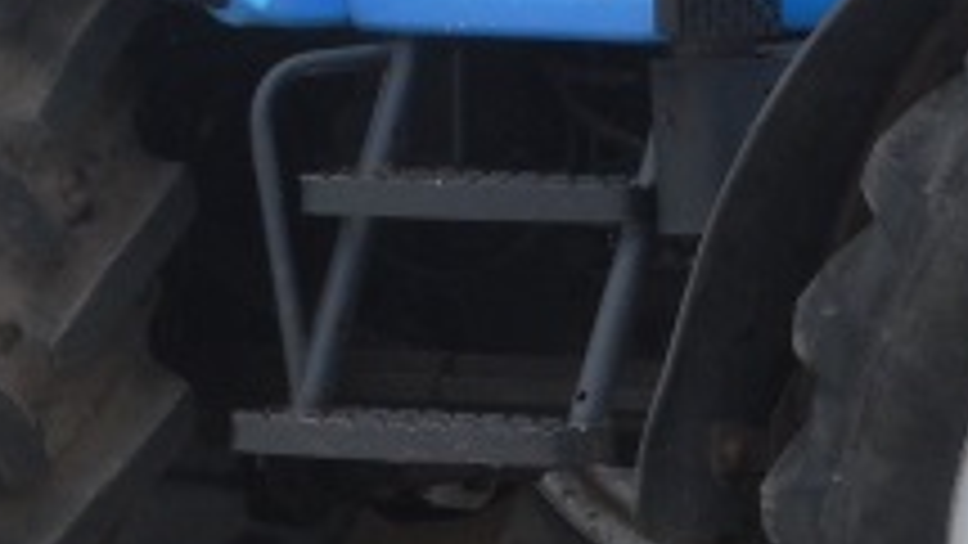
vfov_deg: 2.8
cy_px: -126
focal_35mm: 431
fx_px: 11064
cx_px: 963
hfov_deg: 5.0
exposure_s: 1/215
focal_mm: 14.79
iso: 80
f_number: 4.5
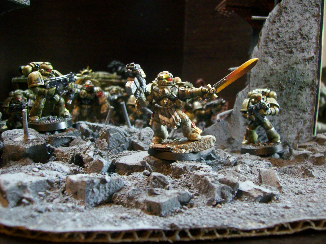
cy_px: 122
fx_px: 339
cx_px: 163
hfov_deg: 51.4
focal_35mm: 36
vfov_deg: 39.6
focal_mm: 6
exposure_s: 1/8
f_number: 2.7
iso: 200
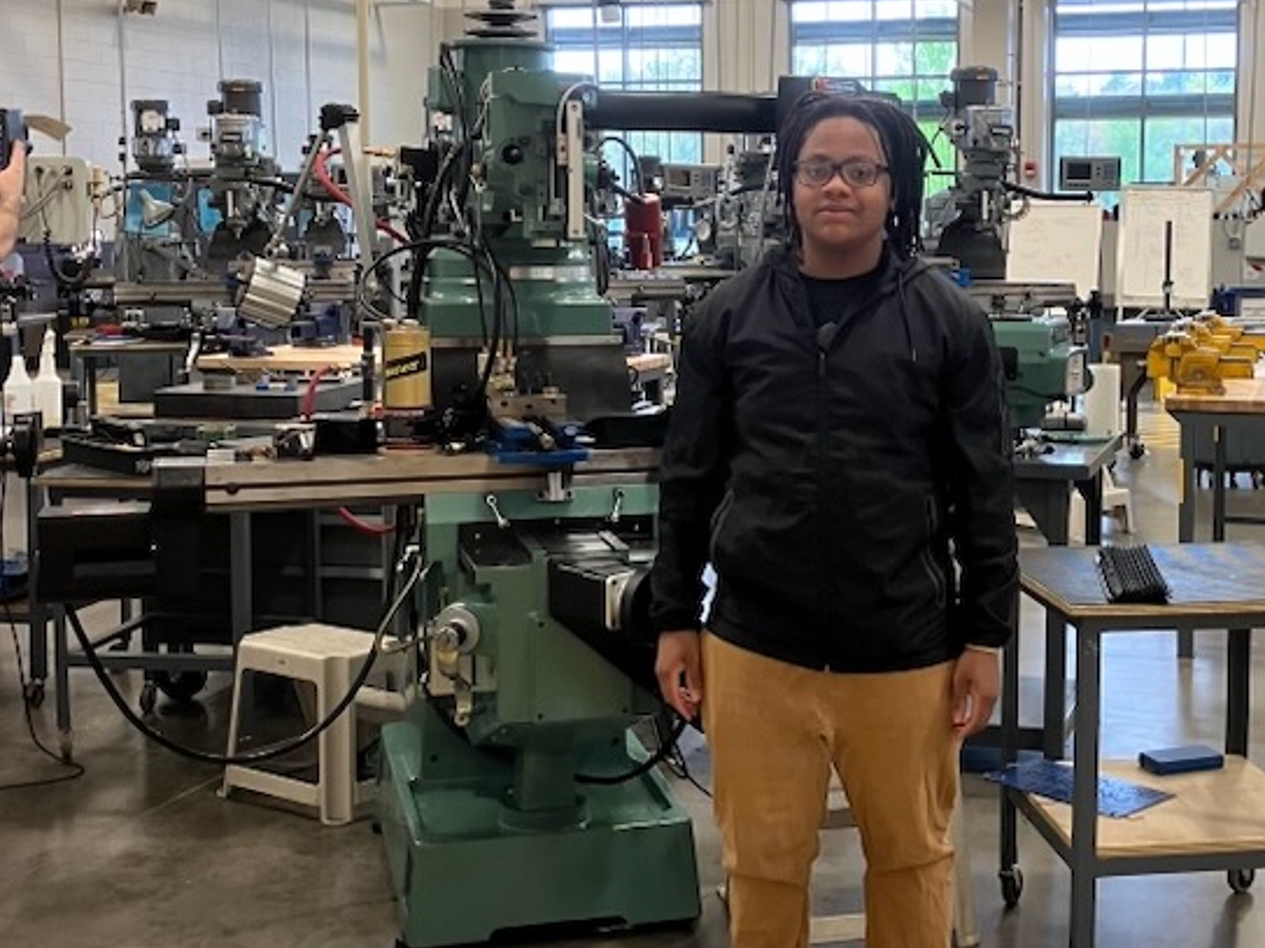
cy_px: 436
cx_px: 704
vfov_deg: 42.9
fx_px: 1206
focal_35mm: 33
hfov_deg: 55.2
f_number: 1.8
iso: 100
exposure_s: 1/60
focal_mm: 3.99
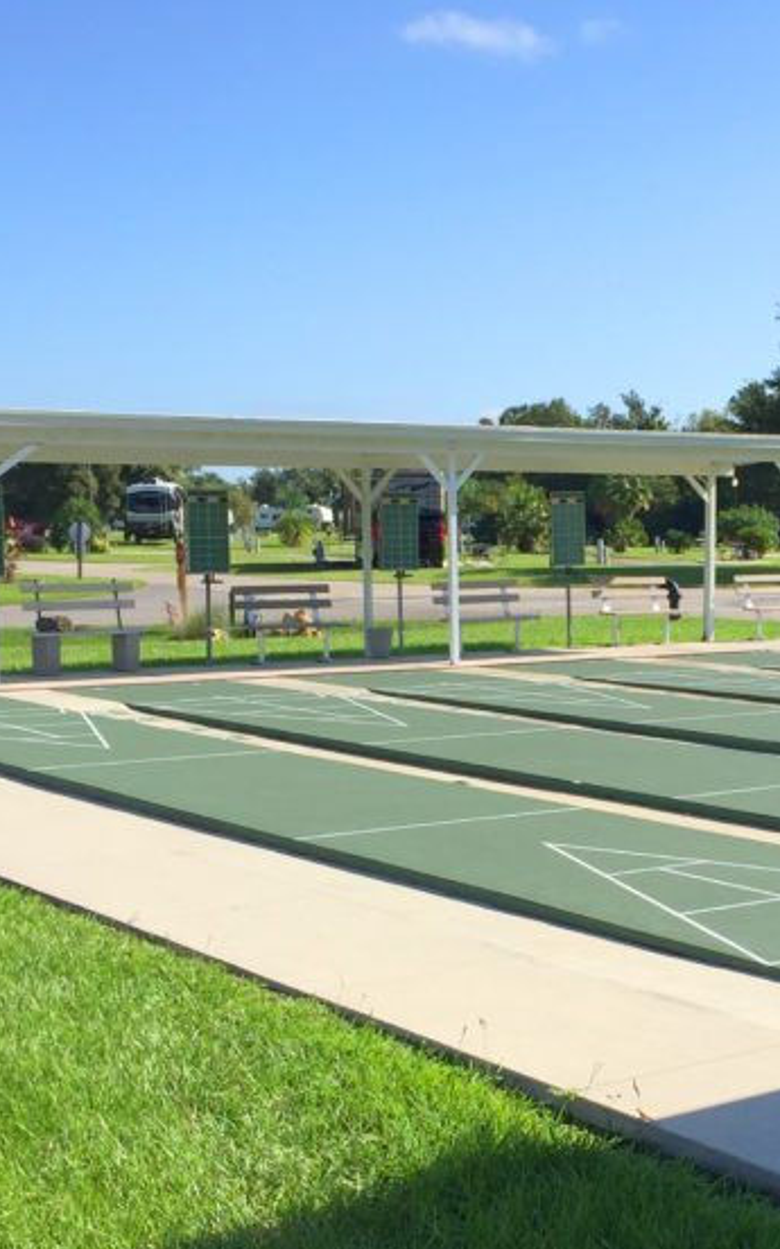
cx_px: 678
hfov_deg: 22.3
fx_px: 1939
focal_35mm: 57
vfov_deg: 35.5
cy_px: 794
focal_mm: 4.15
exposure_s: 1/1799
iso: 32
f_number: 2.2
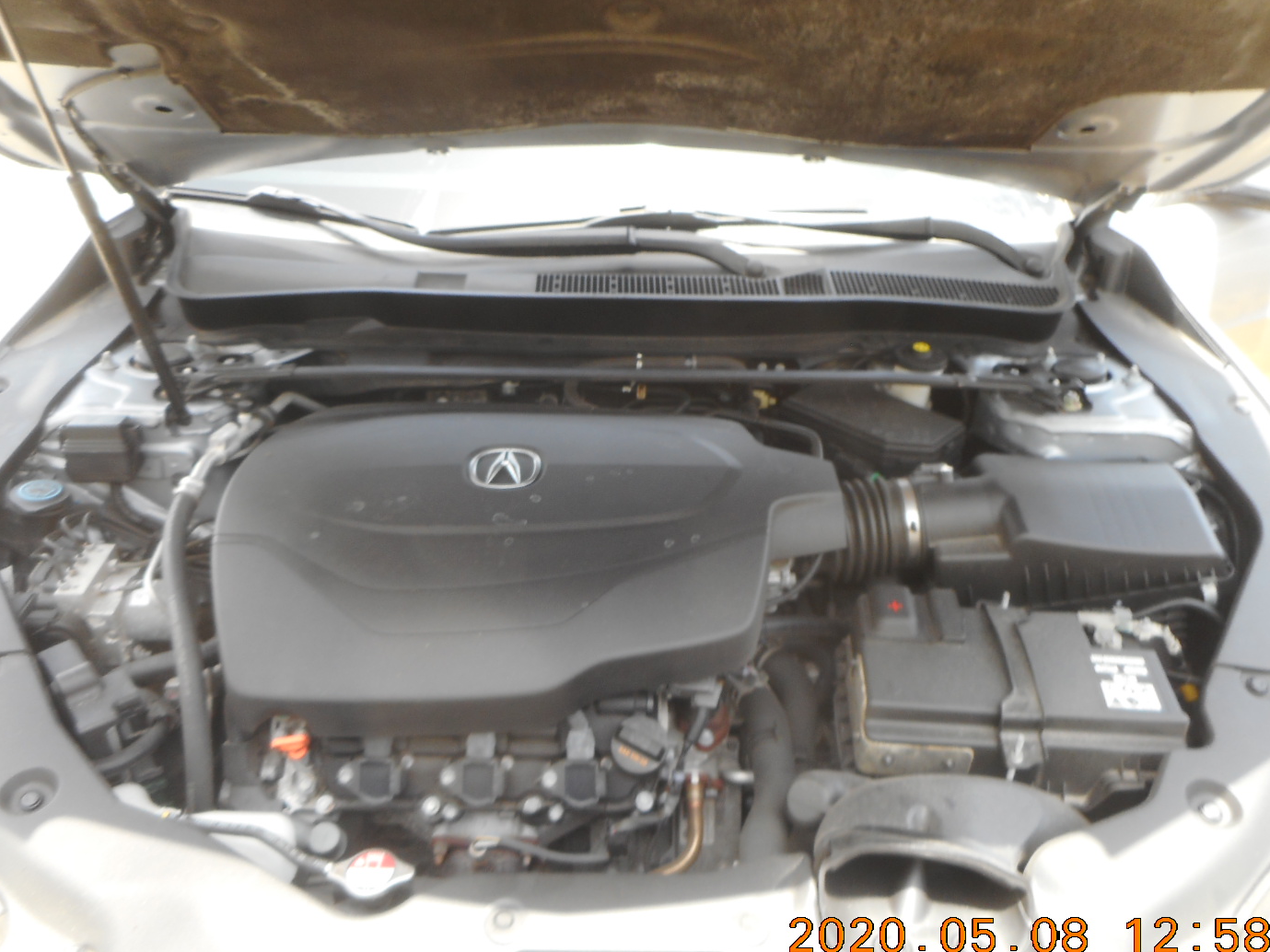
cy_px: 498
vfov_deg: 48.2
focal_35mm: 29
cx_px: 609
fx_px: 1064
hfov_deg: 61.6
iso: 80
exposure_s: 1/50
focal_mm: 4.5
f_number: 3.7
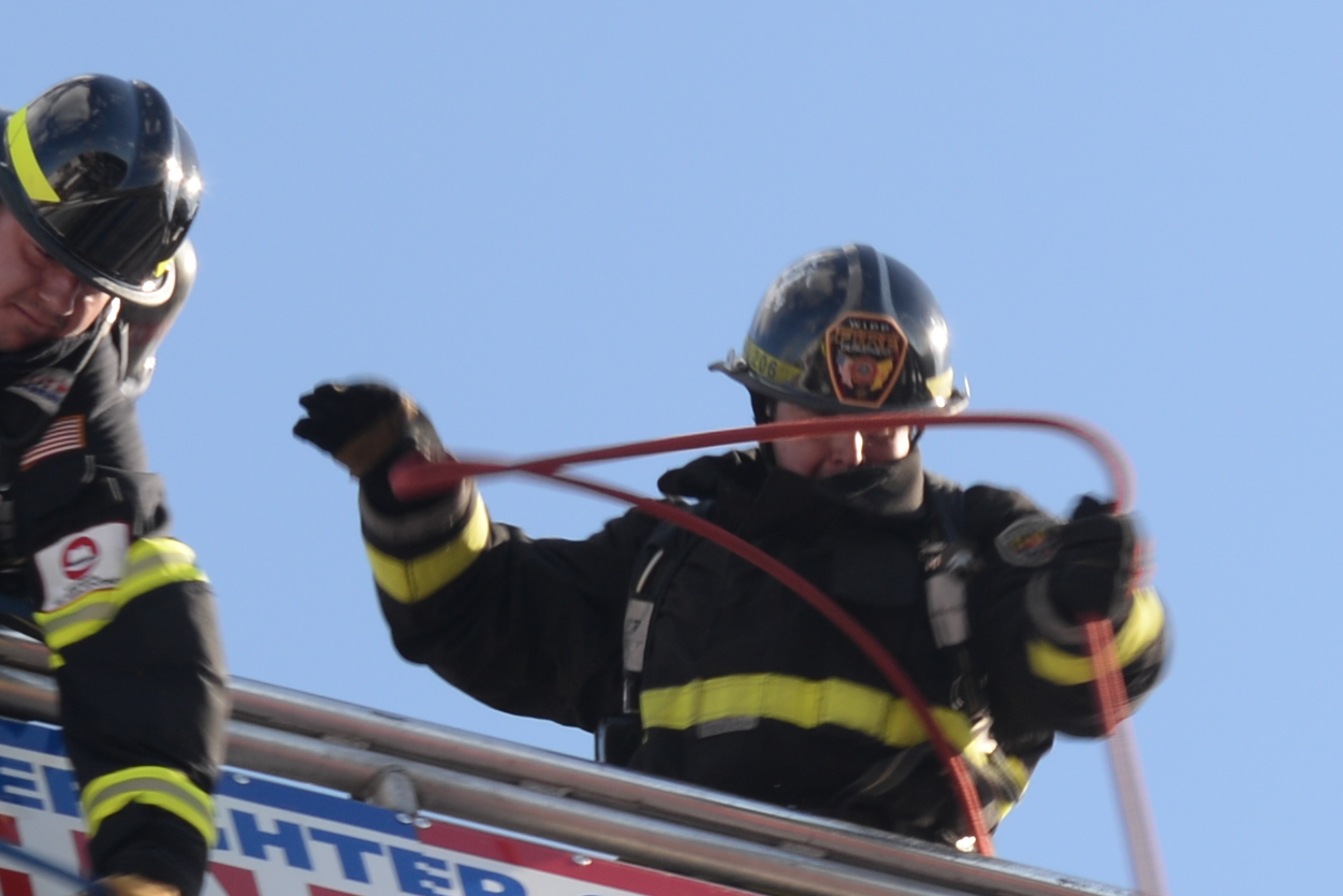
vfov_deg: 3.2
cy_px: 992
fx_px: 16152
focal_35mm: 433
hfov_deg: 4.7
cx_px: 1563
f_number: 10
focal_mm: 90
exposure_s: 1/100
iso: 125
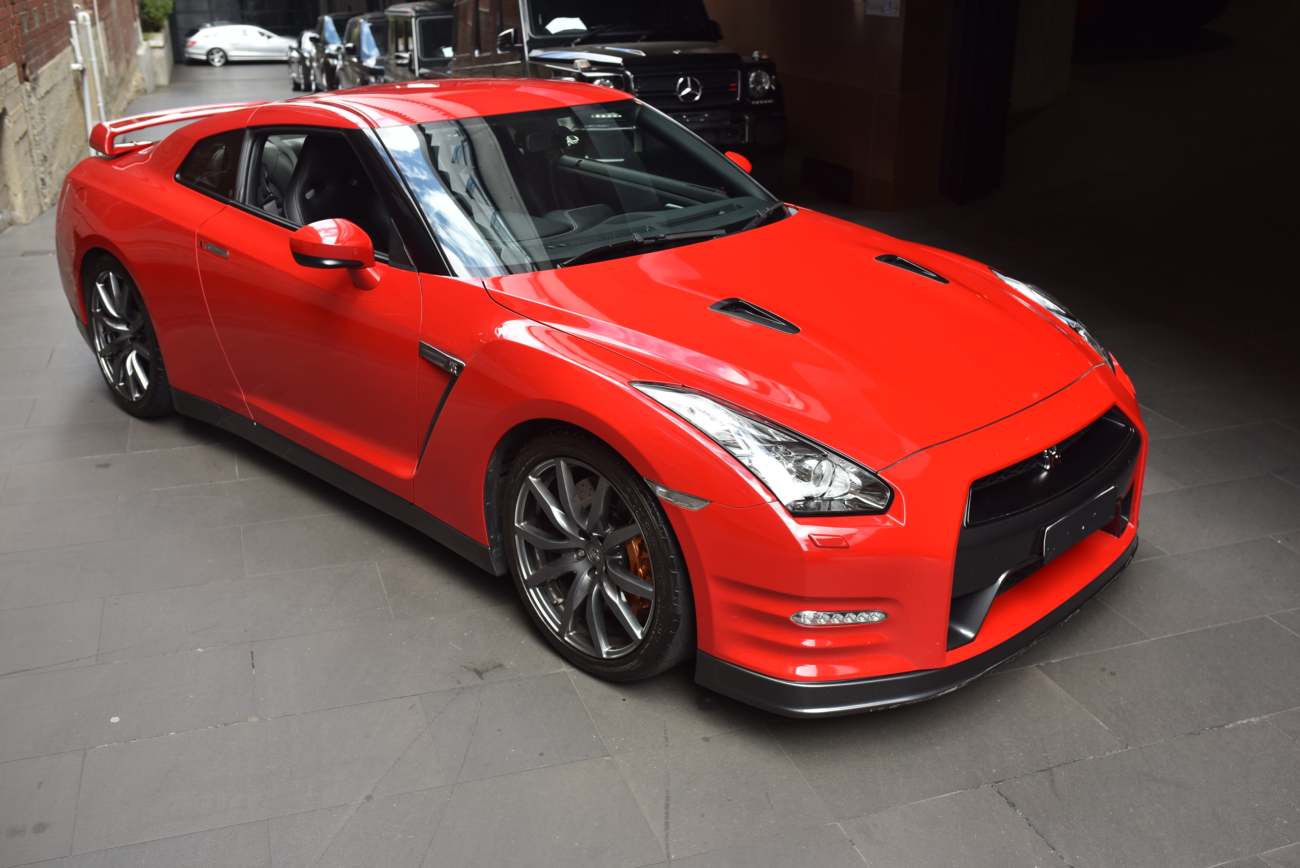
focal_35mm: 35
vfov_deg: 37.9
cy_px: 434
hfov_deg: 54.4
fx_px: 1264
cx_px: 650
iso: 320
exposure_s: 1/500
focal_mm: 35
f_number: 4
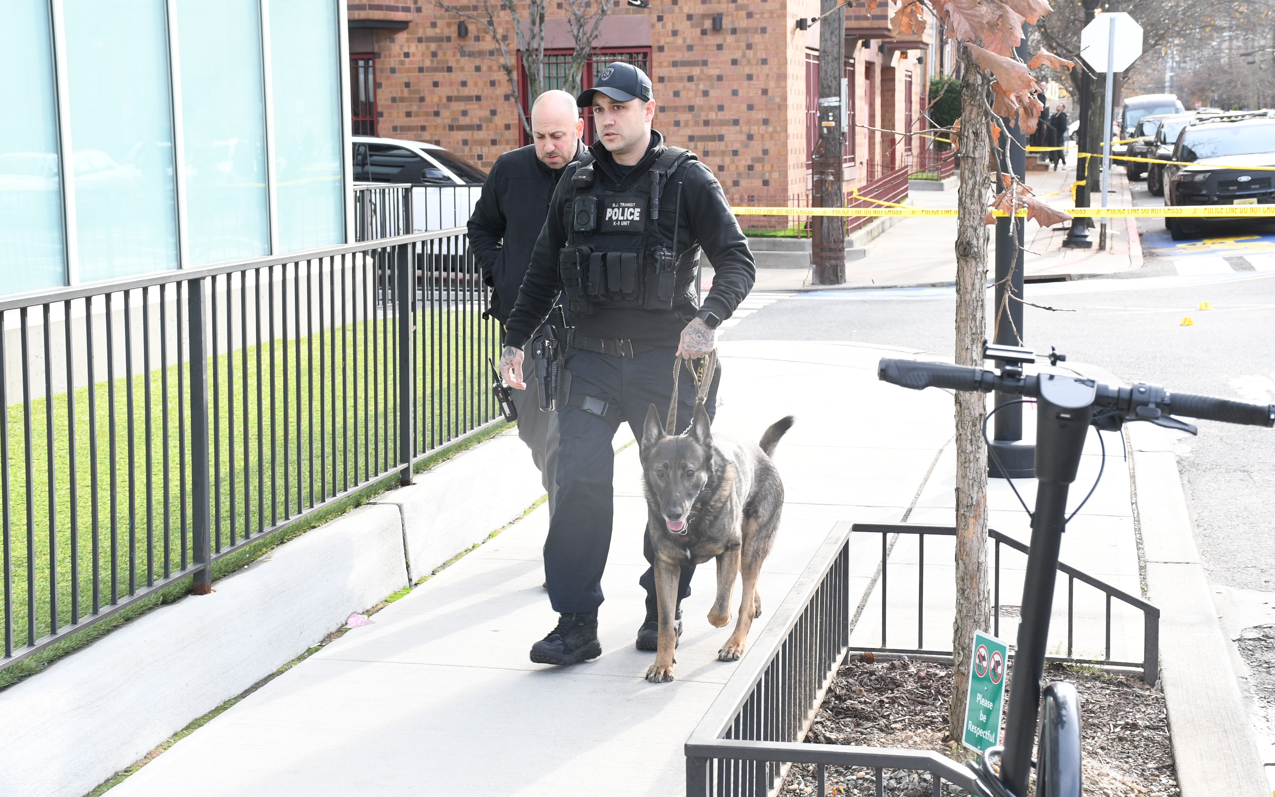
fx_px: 2154
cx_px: 630
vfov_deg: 21.0
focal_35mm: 62
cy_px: 372
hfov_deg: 33.0
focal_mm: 40
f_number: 8
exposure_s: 1/250
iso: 800
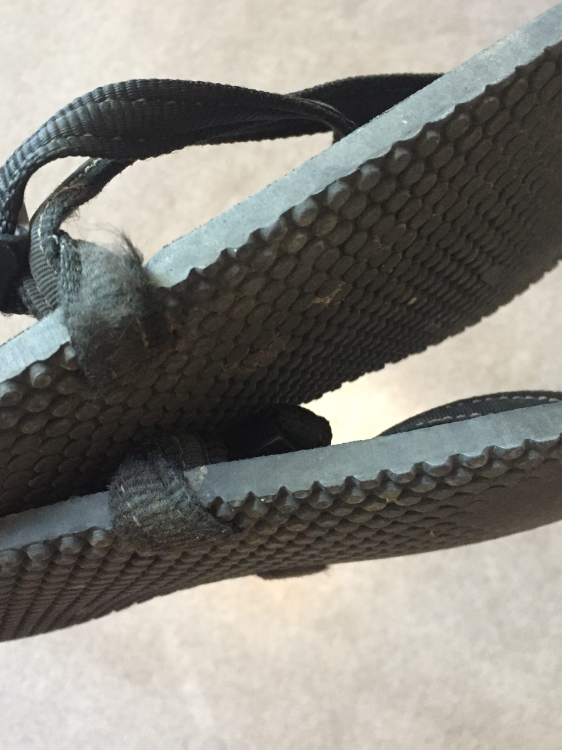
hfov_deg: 39.4
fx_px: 779
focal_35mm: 36
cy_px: 325
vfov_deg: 51.2
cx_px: 217
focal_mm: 4.15
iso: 320
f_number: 2.2
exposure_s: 1/15
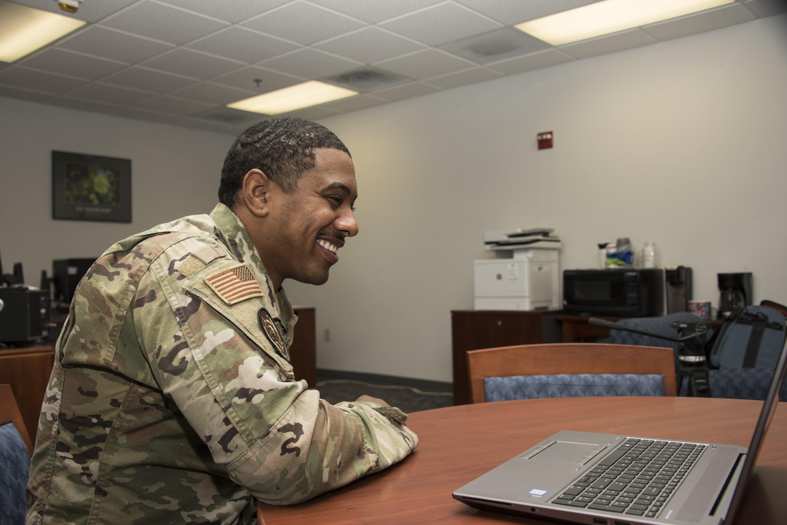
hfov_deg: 55.8
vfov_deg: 38.9
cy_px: 262
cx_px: 394
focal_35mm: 34
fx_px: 743
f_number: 6.3
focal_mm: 34
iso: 500
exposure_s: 1/160
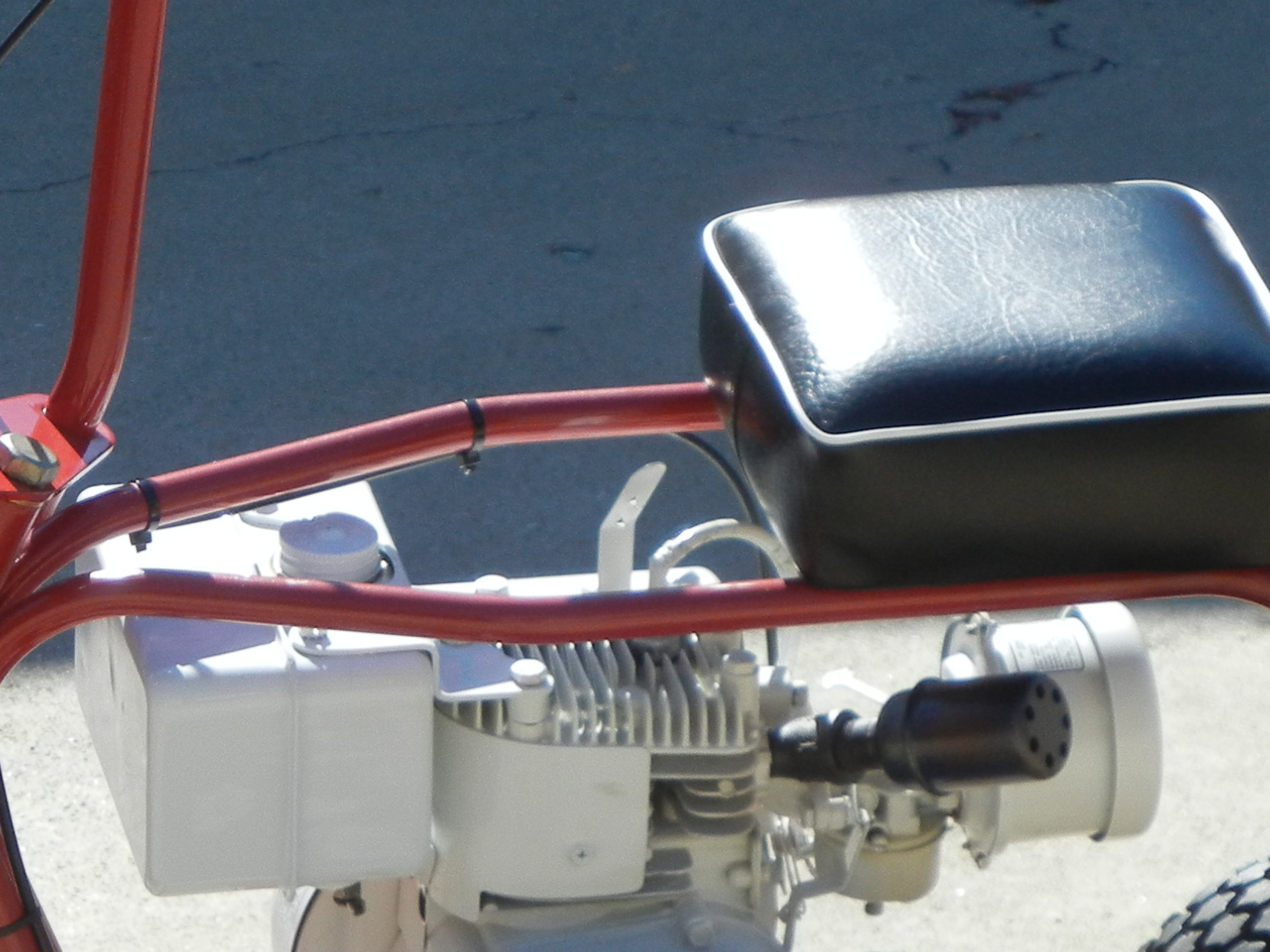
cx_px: 574
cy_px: 752
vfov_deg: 5.3
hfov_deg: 7.1
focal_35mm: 280
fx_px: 10273
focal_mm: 20.9
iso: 160
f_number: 4.6
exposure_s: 1/565
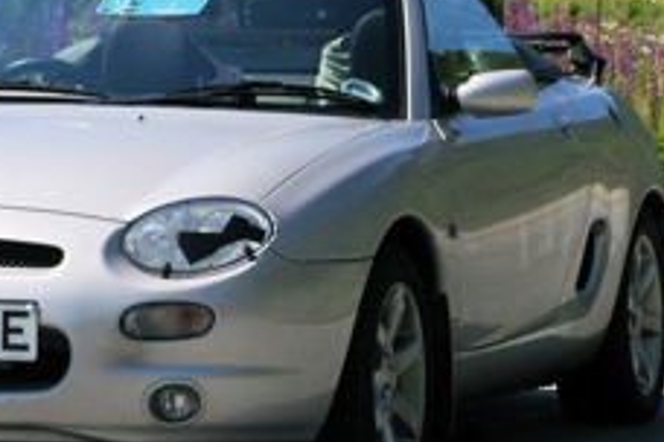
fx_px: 4491
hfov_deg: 8.4
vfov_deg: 5.6
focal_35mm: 244
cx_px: 89
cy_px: -19
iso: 400
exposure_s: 1/750
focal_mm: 53
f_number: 9.5
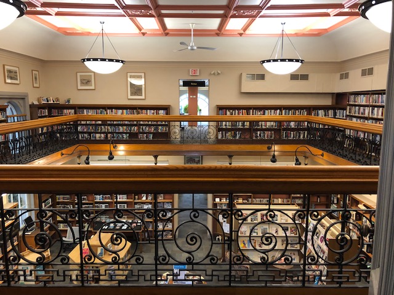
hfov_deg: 63.4
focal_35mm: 28
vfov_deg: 49.7
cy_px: 148
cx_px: 197
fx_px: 319
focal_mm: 3.99
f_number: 1.8
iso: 64
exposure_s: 1/15
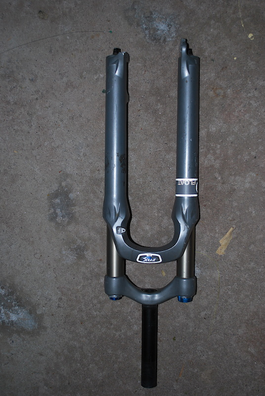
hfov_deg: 34.3
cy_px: 198
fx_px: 429
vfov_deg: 49.5
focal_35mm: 39
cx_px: 132
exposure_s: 1/60
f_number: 4.5
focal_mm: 26
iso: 200
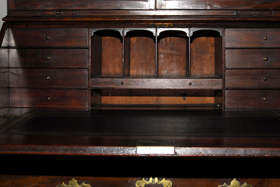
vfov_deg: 20.4
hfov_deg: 30.1
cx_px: 157
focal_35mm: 67
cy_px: 78
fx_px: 520
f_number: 16
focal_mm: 31
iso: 200
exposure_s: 1/80
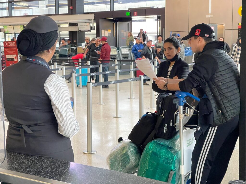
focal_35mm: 64
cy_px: 92
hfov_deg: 30.3
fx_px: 455
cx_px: 123
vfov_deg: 22.9
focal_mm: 7.5
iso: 500
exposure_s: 1/60
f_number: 2.2
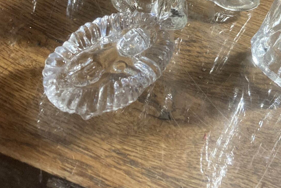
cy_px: -35
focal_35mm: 68
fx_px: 531
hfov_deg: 29.6
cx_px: 166
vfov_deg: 19.0
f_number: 1.8
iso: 250
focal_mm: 3.99
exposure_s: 1/60
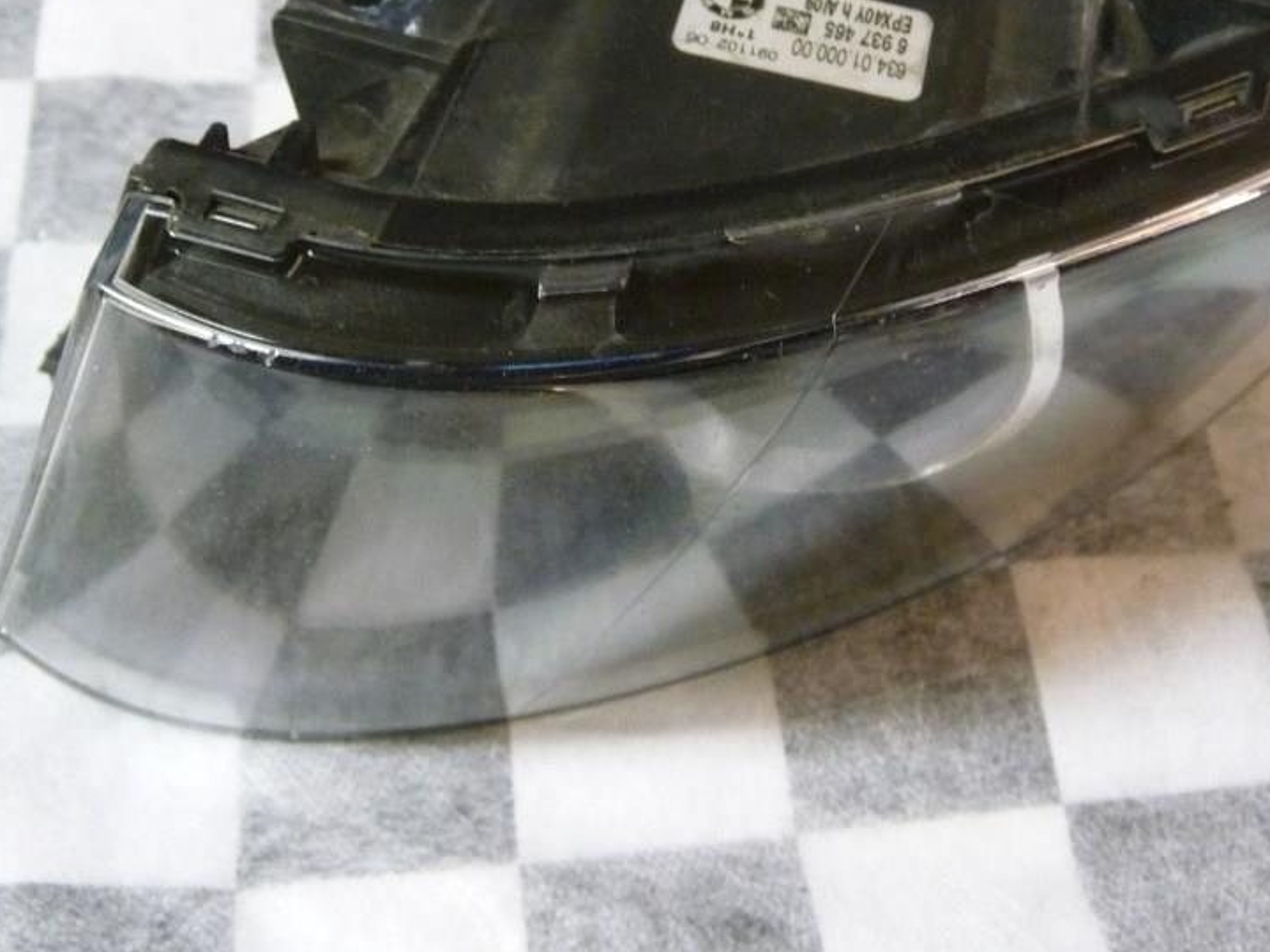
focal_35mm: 47
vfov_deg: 30.7
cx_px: 698
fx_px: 1724
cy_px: 348
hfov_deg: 40.4
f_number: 3.4
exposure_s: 1/25
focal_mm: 5
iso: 400
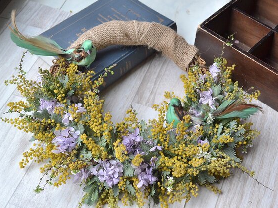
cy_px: 104
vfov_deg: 27.5
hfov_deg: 36.1
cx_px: 150
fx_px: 426
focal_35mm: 53
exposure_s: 1/50
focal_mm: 32
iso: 400
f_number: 4.8
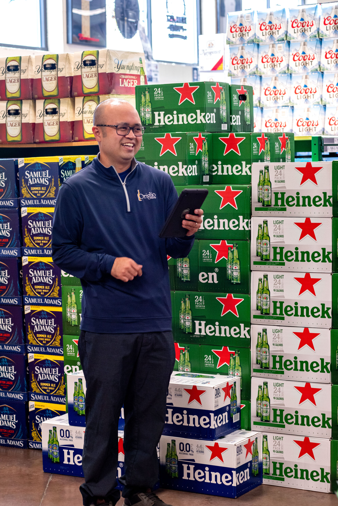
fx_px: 1126
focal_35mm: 80
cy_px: 253
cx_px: 169
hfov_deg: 17.1
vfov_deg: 25.4
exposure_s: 1/100
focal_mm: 80
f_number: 4
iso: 1600
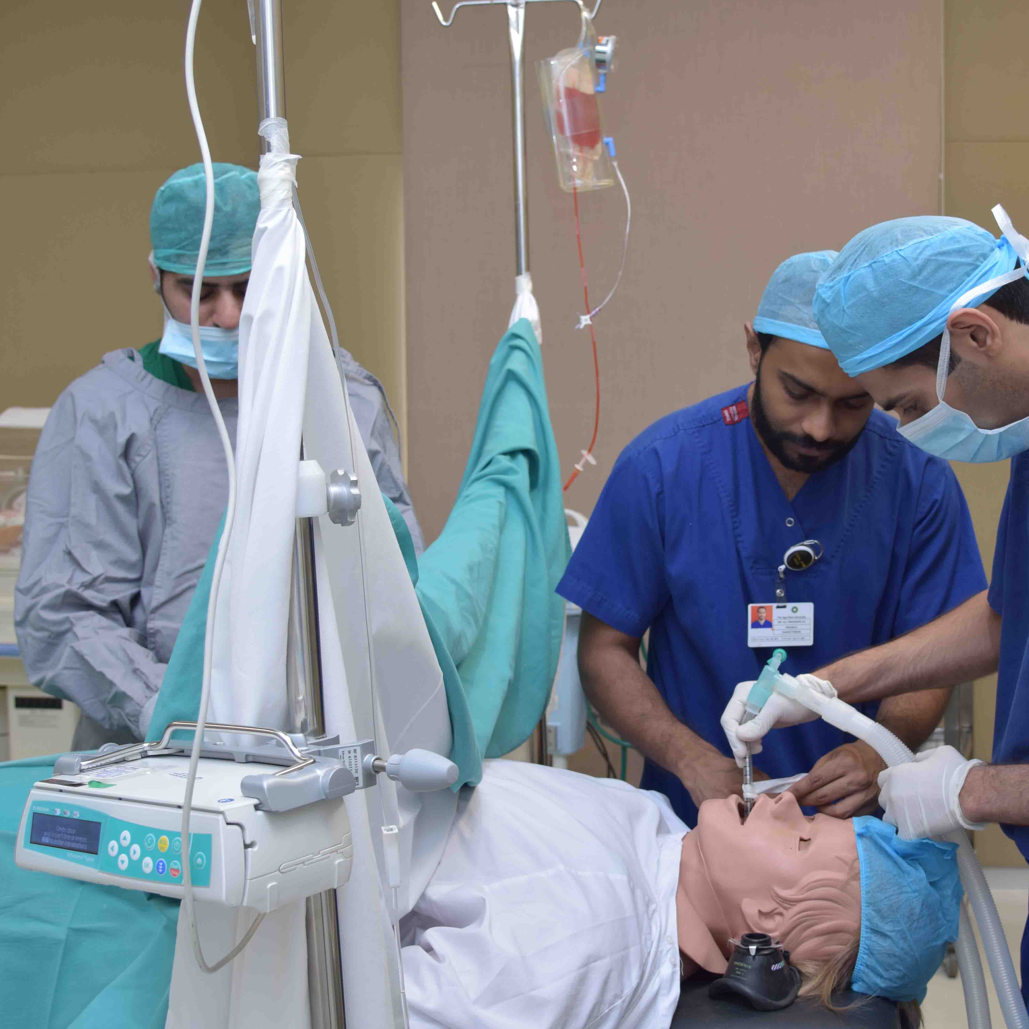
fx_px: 1547
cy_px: 515
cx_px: 638
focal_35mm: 46
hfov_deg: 36.6
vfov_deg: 36.8
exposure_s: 1/125
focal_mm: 24
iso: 320
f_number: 5.6
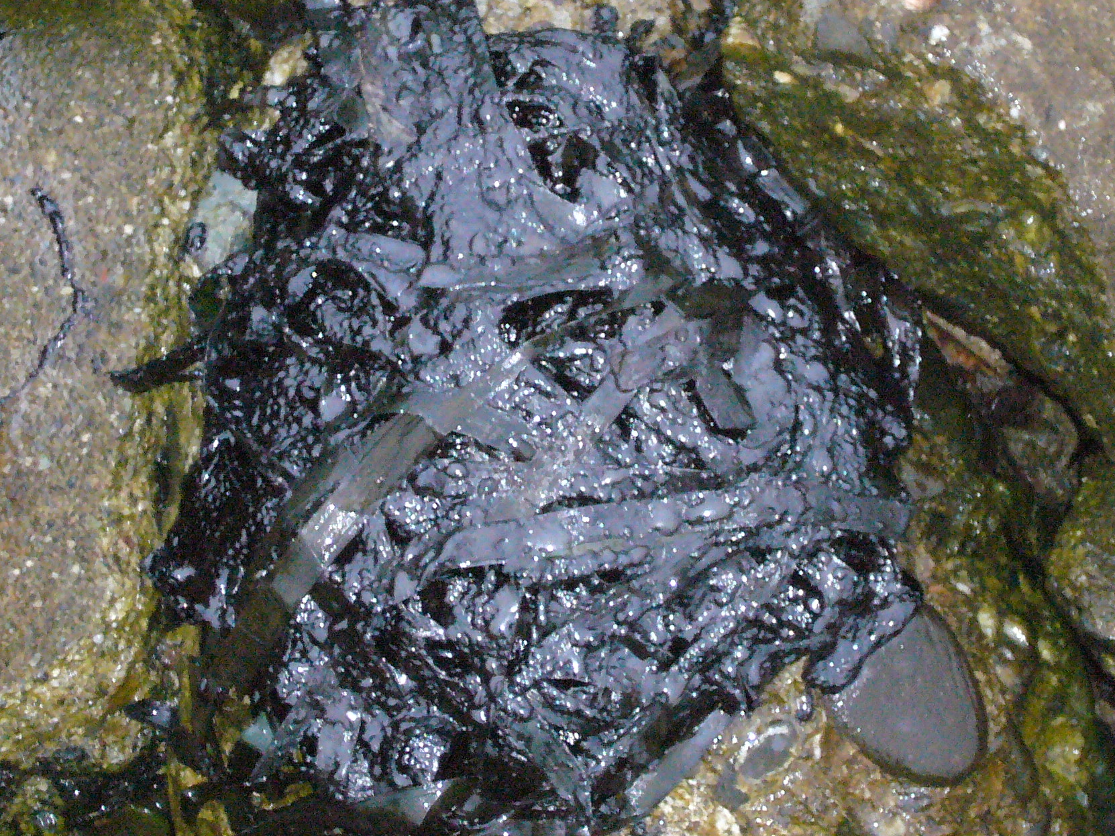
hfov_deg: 11.3
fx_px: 5636
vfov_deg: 8.5
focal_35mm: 175
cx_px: 542
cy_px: 416
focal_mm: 16.8
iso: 400
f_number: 5.6
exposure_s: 1/30
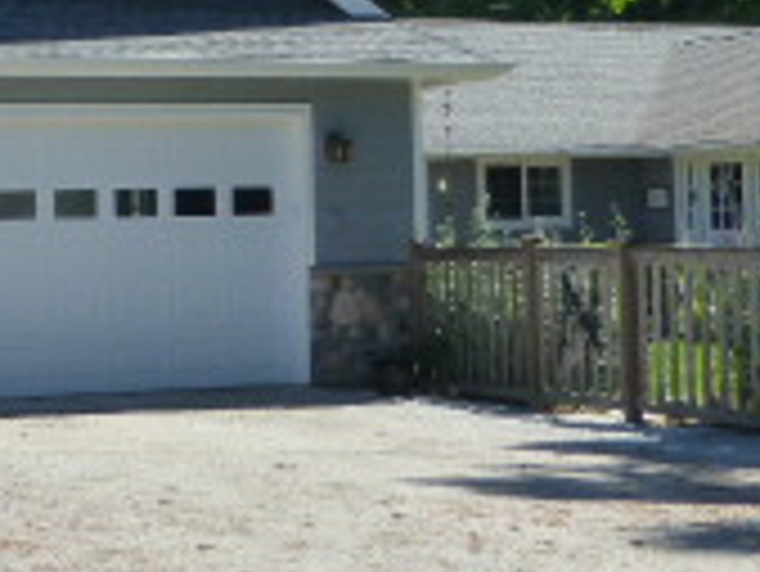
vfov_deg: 16.2
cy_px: 140
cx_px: -76
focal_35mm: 91
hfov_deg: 20.5
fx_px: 1999
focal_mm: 4.3
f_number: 4
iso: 160
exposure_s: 1/500
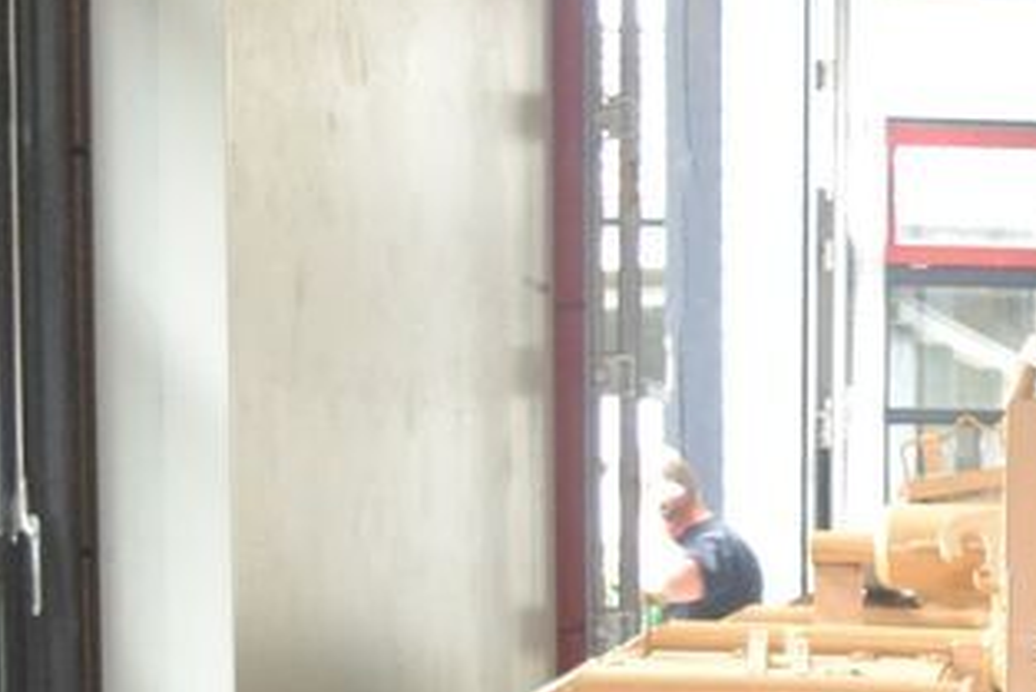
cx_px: 1933
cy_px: 968
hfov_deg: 13.4
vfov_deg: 9.9
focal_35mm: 135
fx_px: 3887
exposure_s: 1/60
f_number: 4
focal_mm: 22
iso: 1600
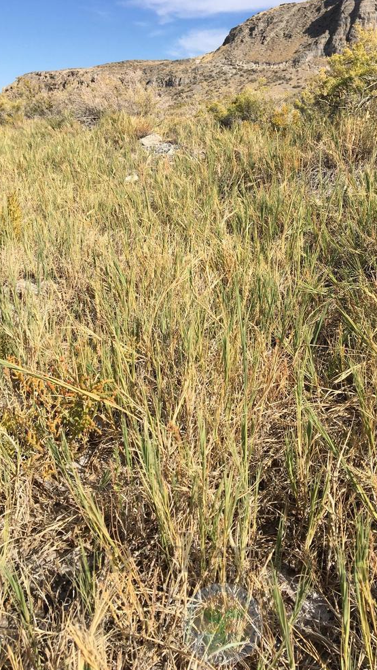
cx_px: 224
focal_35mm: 32
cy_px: 334
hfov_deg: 36.5
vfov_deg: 61.0
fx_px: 569
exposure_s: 1/2024
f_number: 2.2
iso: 25
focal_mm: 4.15
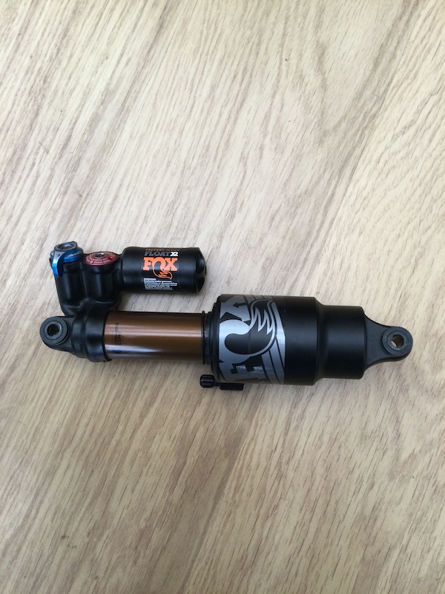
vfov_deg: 58.4
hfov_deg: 45.4
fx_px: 531
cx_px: 222
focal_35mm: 31
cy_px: 297
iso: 80
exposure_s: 1/33
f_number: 2.4
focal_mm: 3.3
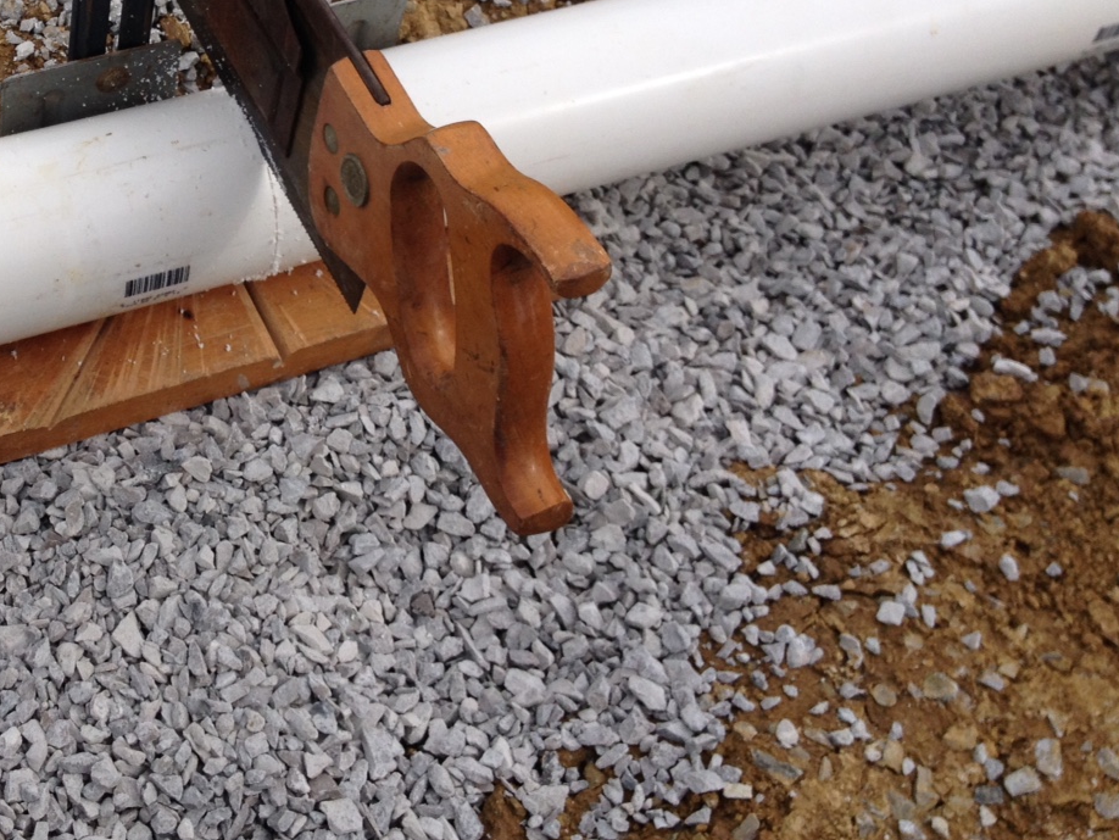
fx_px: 1972
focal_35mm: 61
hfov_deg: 30.6
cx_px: 161
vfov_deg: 23.6
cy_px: 146
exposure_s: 1/1346
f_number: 2.4
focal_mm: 4.28
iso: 50
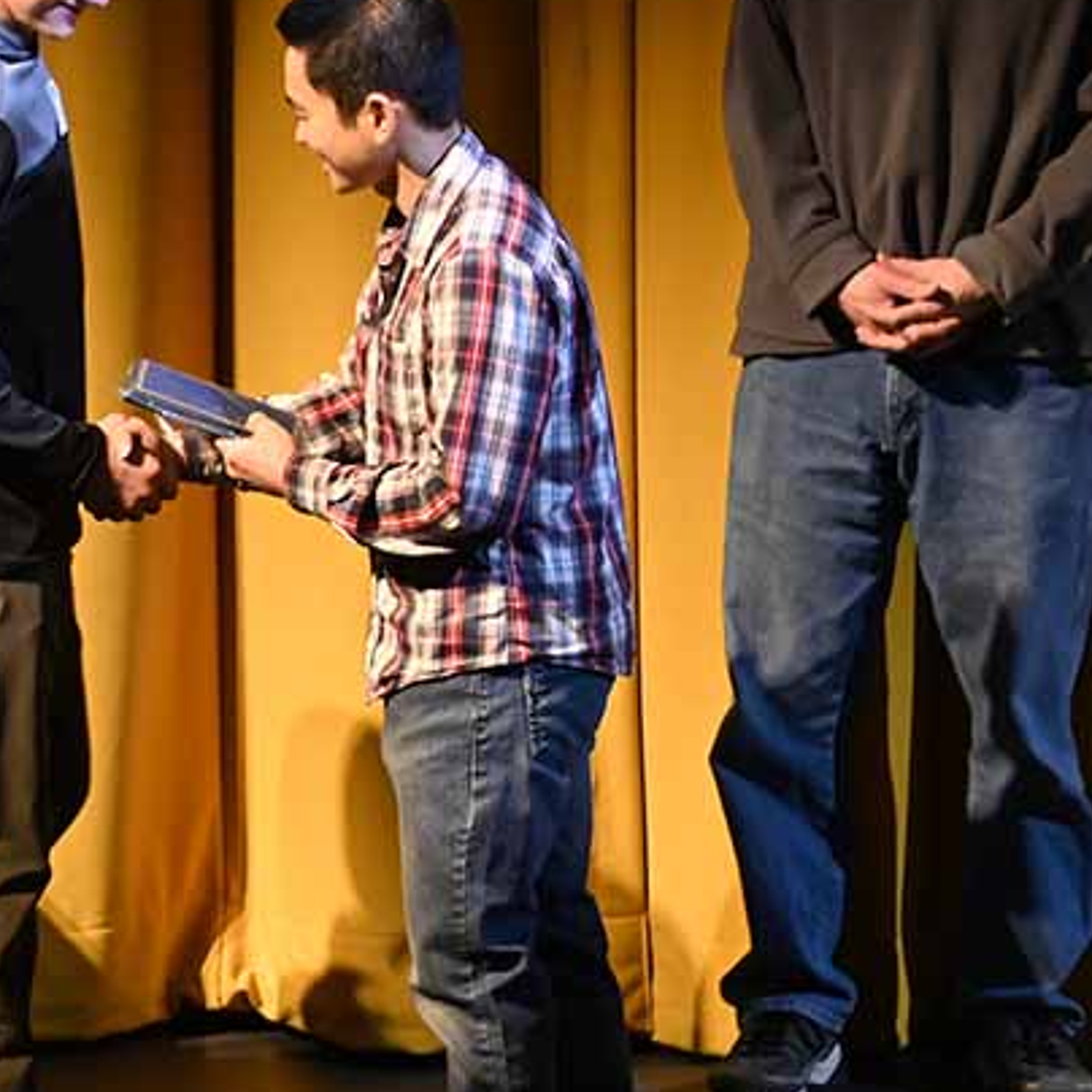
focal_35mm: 315
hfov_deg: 5.5
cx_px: -227
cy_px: 259
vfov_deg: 5.6
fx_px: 11242
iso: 4000
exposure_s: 1/125
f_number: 5.6
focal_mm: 125
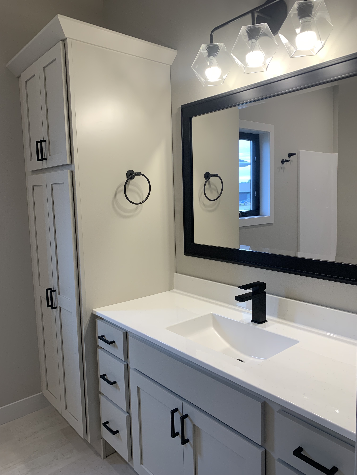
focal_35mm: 26
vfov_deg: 67.3
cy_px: 238
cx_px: 178
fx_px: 358
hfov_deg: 53.1
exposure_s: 1/120
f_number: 1.8
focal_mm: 4.25
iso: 64
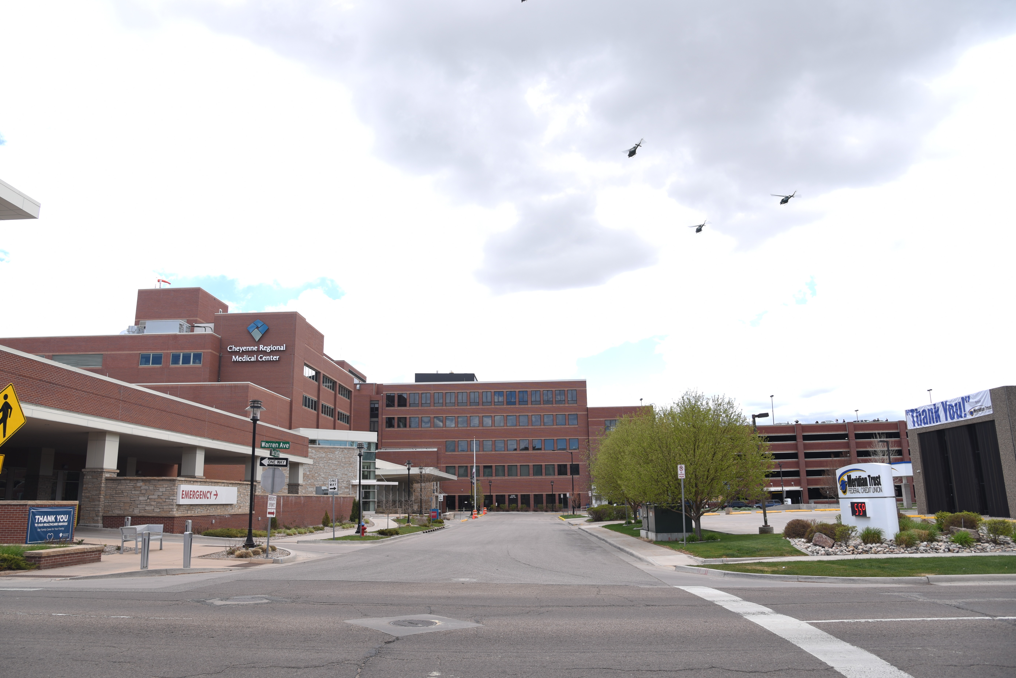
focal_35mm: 26
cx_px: 493
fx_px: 734
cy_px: 323
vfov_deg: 49.5
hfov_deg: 69.4
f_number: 5.6
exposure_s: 1/80
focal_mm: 24
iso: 50
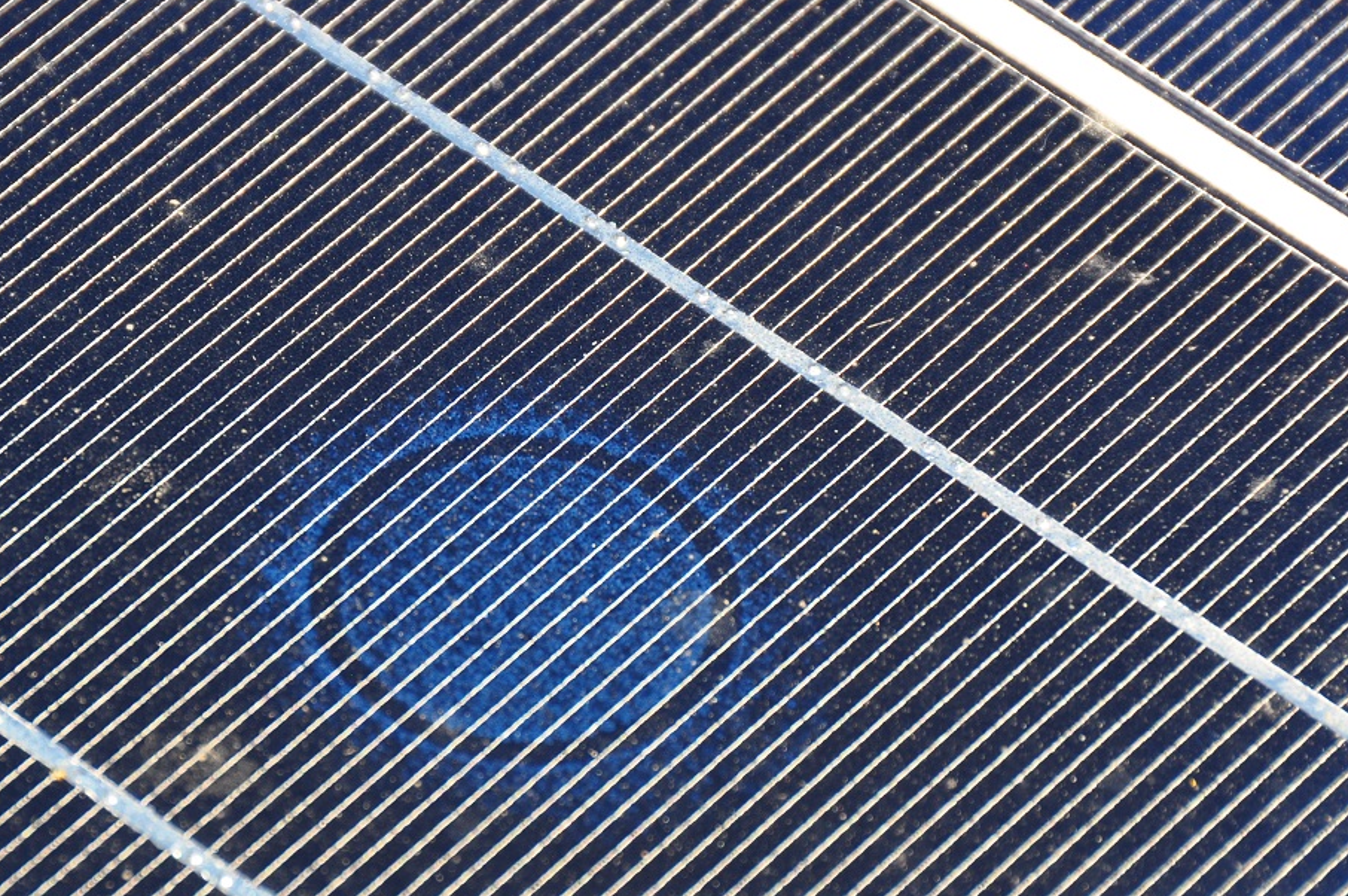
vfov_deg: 3.2
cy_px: 517
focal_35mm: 426
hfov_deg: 4.8
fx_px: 15934
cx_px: 489
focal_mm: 200
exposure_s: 1/125
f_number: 9
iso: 200
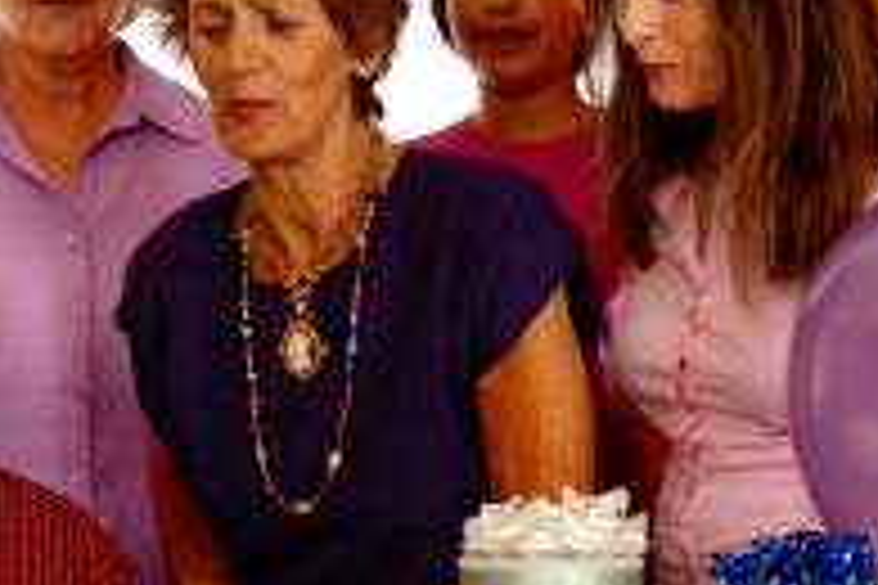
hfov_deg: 17.8
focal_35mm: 114
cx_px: 230
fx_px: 2782
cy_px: 326
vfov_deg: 12.0
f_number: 11
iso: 100
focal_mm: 35
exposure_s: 1/250
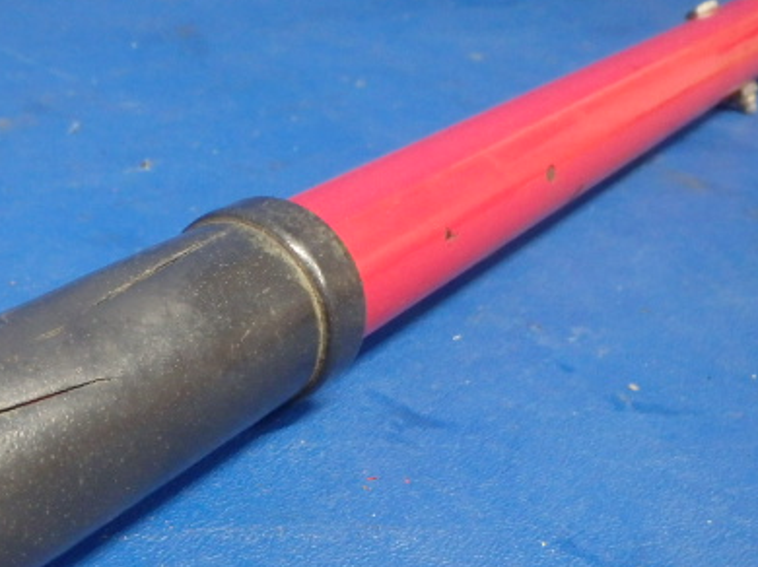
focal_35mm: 46
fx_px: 1007
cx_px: 169
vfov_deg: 31.1
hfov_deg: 39.9
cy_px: 406
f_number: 3.9
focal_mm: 5
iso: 800
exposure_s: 1/25
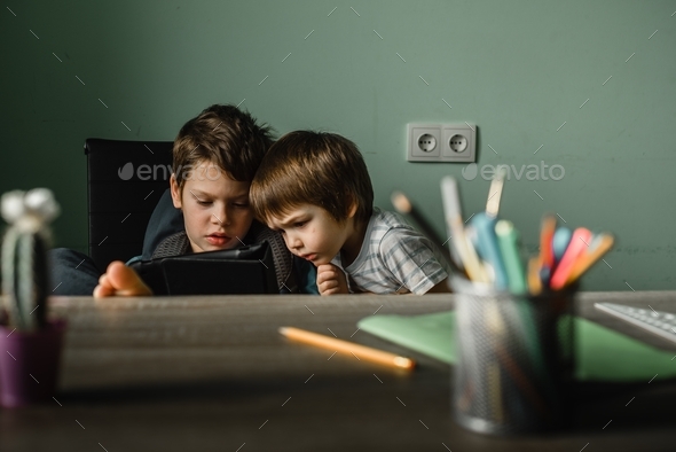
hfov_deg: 39.6
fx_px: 939
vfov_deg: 27.0
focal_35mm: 50
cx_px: 338
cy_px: 226
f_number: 3.5
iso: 200
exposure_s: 1/320
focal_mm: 50
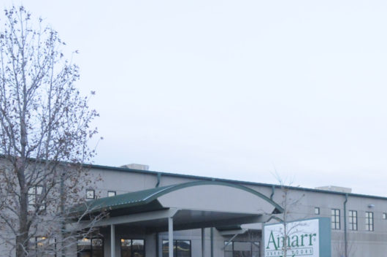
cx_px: 310
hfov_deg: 33.5
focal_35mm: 58
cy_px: 242
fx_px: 623
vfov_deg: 22.6
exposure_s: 1/250
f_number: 4
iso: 2500
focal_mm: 20
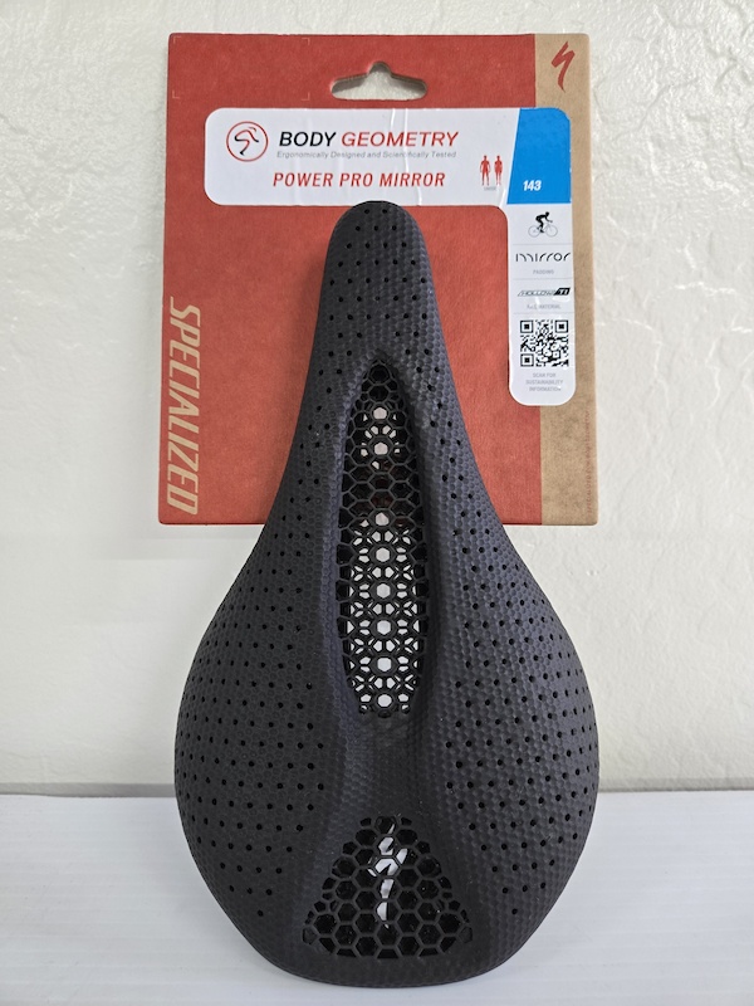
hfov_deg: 58.9
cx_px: 377
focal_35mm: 23
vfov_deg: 73.9
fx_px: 668
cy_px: 503
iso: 250
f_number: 1.8
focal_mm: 5.4
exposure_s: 1/120
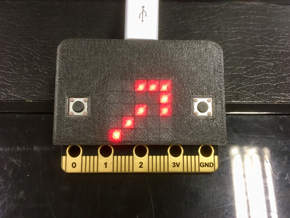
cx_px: 145
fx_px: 243
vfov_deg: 48.2
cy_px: 109
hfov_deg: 61.6
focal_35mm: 29
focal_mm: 4.15
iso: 100
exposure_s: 1/33
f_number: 2.2
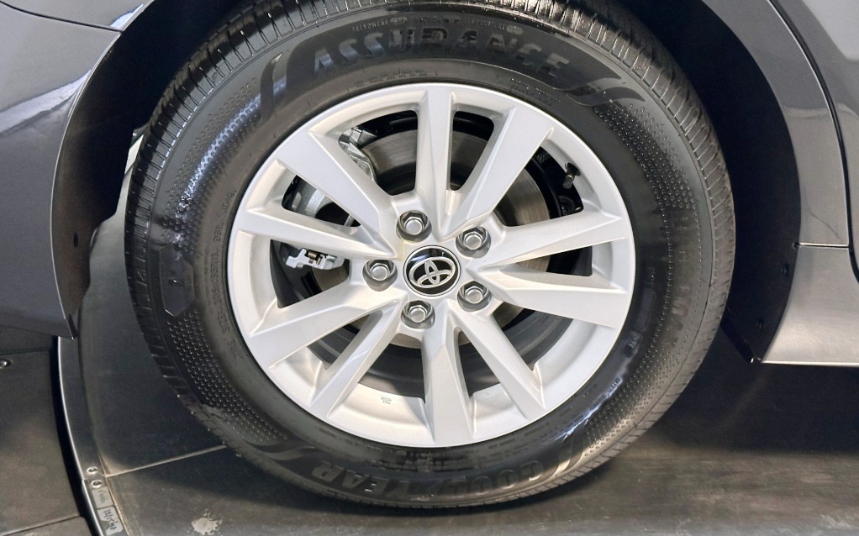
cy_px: 252
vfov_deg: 25.3
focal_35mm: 51
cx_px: 430
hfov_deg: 39.6
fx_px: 1194
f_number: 1.78
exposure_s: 1/40
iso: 500
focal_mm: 6.86
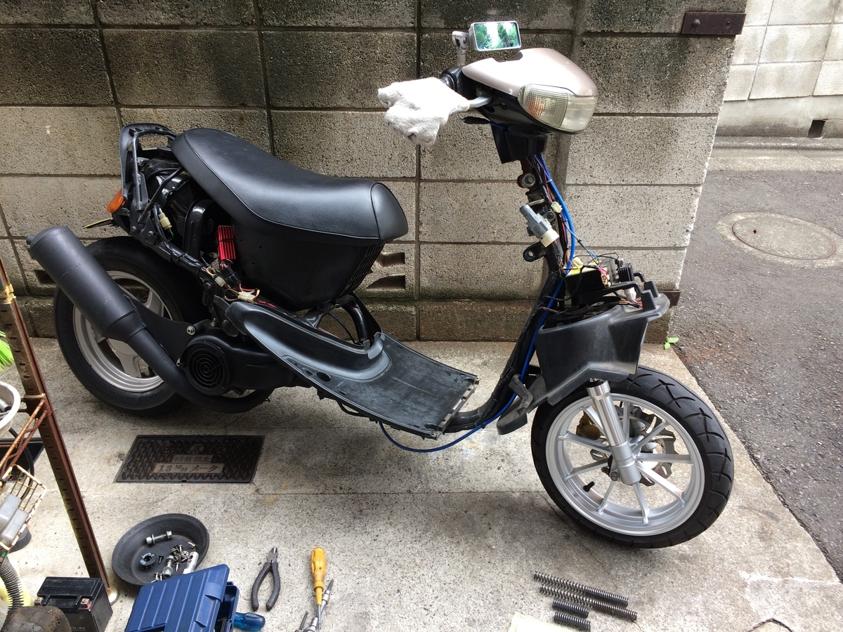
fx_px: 706
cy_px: 316
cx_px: 422
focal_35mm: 29
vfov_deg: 48.2
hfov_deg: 61.7
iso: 40
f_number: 2.2
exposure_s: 1/120
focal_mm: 4.15
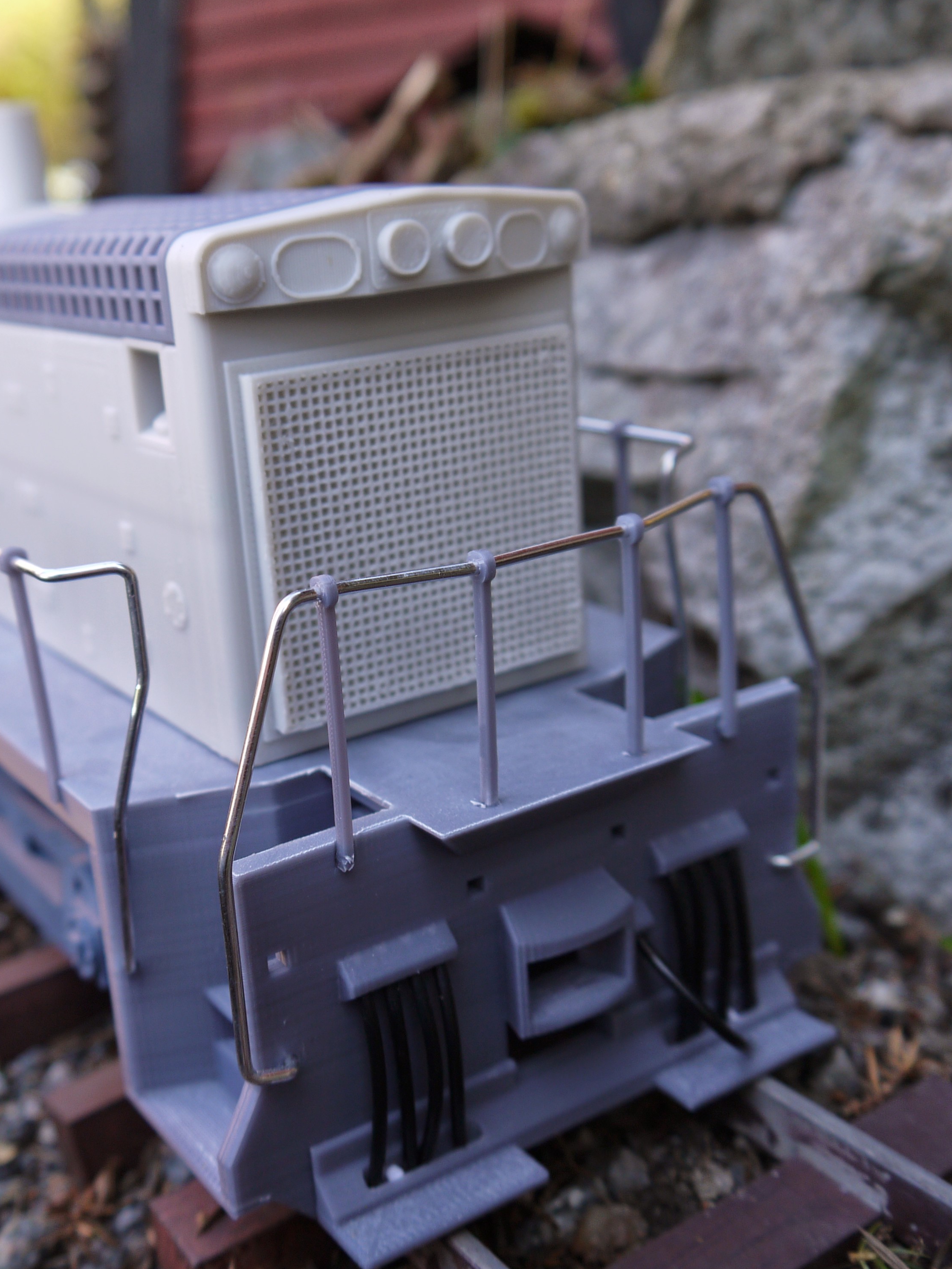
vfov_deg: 43.8
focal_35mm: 43
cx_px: 332
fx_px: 1577
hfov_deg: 33.4
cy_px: 636
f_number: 4
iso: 100
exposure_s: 1/100
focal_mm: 16
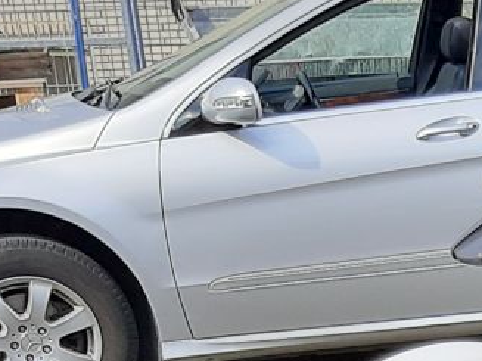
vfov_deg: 11.3
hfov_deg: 14.4
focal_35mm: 124
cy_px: 611
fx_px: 1726
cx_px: 803
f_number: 1.7
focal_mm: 3.93
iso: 40
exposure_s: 1/762
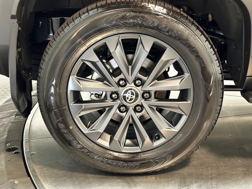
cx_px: 126
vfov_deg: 30.3
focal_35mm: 48
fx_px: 349
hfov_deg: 39.7
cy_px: 94
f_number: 1.78
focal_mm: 6.86
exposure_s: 1/24
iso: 640
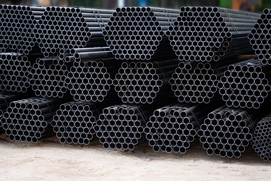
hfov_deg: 22.6
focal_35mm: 90
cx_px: 136
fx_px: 677
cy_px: 90
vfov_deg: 15.2
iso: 800
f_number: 4.5
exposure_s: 1/180
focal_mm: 60
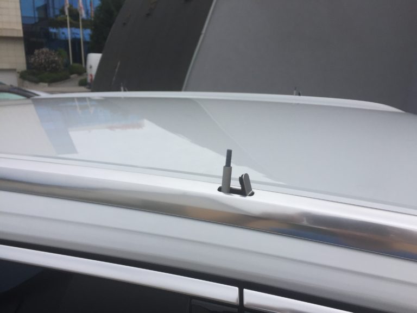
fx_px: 349
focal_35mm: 29
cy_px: 156
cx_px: 208
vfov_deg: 48.2
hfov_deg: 61.7
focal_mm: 4.15
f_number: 2.2
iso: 32
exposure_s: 1/3049
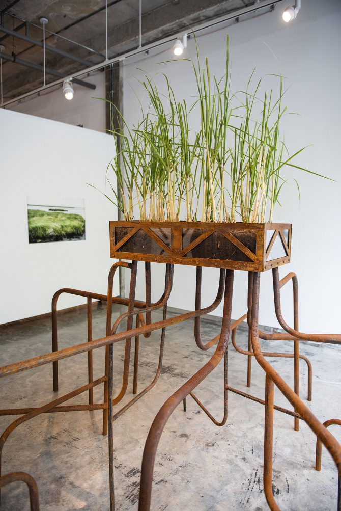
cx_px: 170
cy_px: 256
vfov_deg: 69.4
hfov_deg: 49.6
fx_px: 369
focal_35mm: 26
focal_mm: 26
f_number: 2.8
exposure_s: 1/125
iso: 320
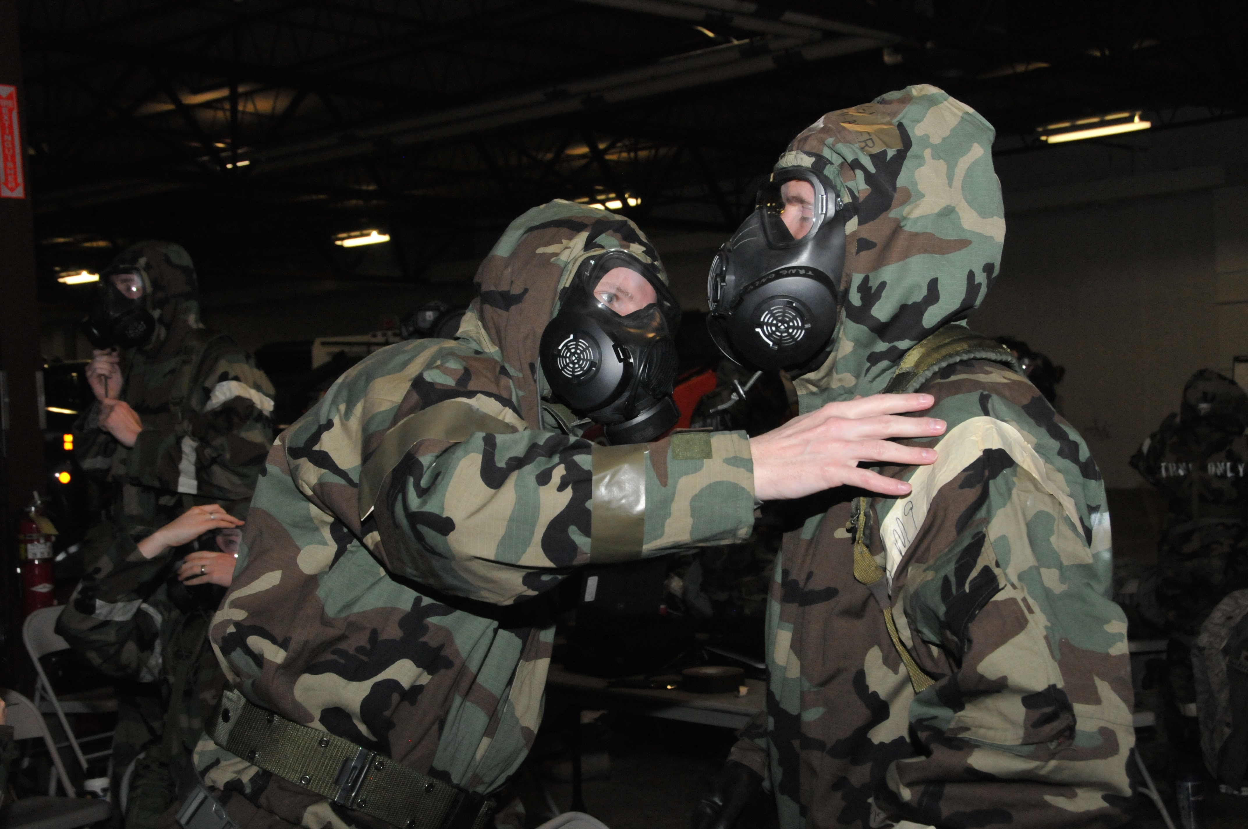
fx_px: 1766
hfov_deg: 38.9
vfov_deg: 26.4
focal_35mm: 51
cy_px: 414
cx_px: 624
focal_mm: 34
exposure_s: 1/60
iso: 1600
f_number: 8
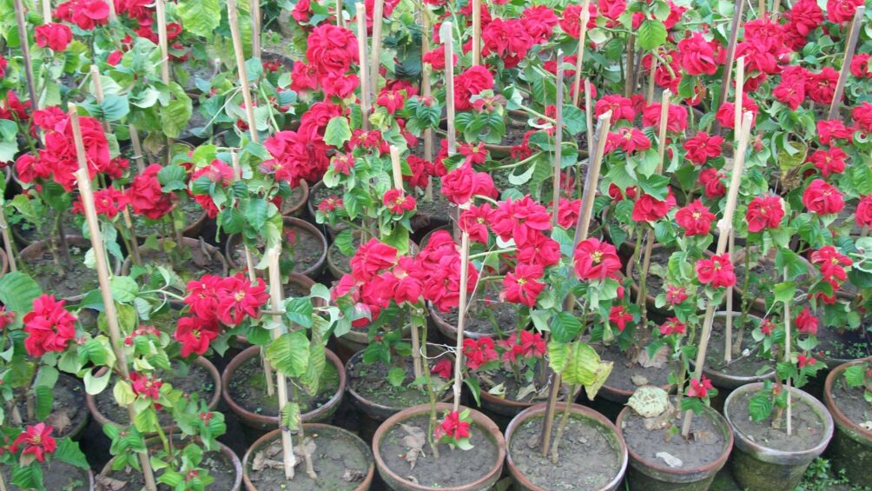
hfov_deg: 41.3
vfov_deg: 23.9
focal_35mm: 50
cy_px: 201
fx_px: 1156
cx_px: 431
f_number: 3
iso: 80
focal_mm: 7.6
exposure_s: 1/82.1
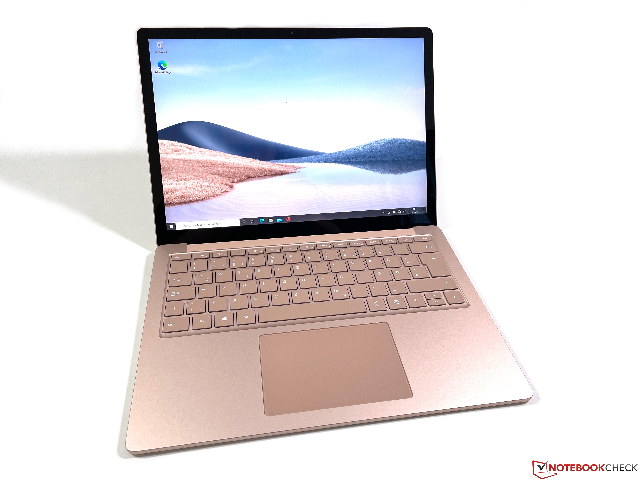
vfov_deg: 53.1
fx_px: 482
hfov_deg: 67.3
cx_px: 321
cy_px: 241
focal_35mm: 26
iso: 40
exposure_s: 1/100
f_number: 1.6
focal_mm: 4.2
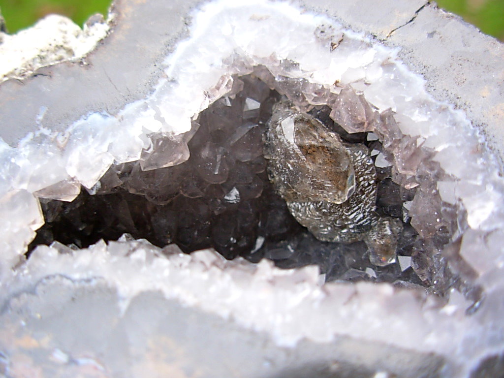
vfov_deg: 37.7
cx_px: 252
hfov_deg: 49.0
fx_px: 553
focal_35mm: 38
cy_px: 189
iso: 50
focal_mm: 6.3
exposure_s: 1/31.1
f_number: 2.9
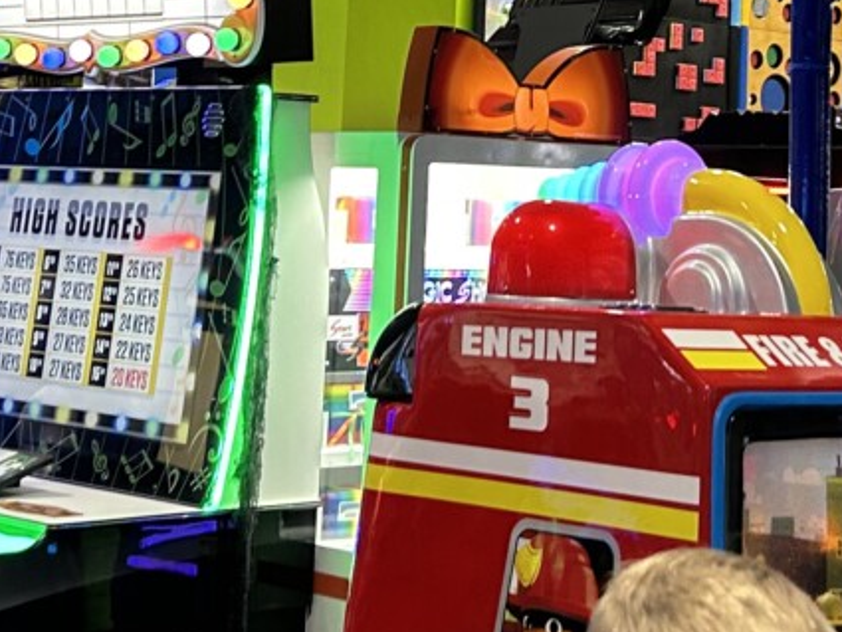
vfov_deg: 15.2
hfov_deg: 20.8
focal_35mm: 94
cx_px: 535
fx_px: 2287
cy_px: -117
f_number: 1.5
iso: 125
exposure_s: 1/60
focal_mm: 5.7
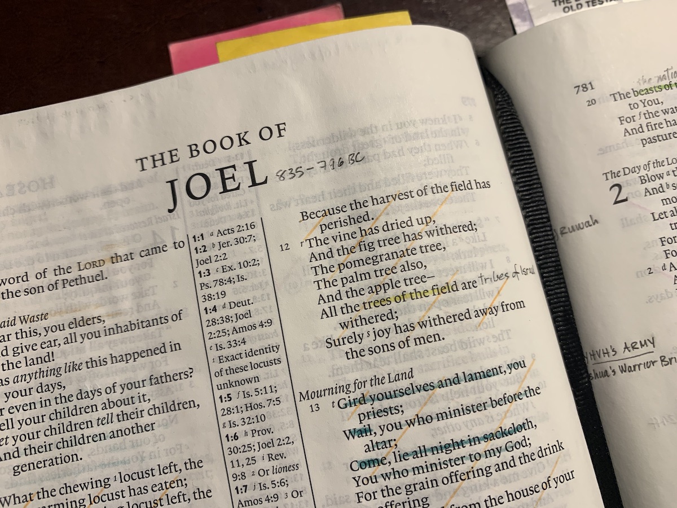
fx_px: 508
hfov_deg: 67.3
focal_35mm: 26
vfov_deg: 53.1
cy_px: 254
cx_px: 338
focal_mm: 4.25
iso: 64
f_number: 1.8
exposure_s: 1/120
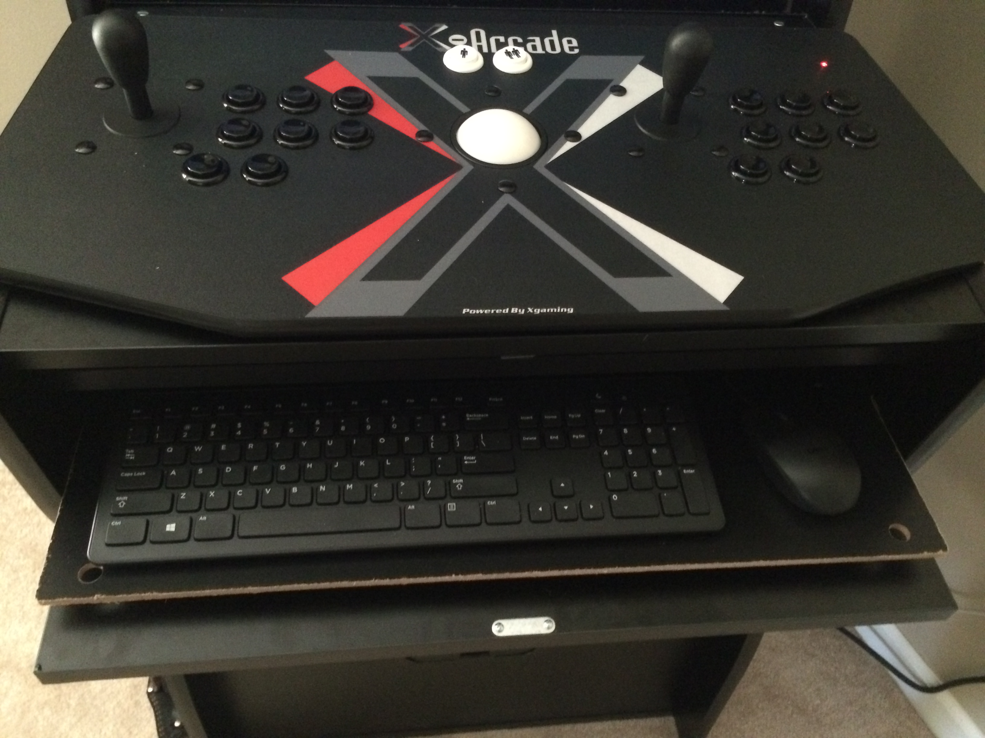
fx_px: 854
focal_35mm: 30
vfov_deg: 46.8
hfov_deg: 60.0
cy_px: 369
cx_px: 492
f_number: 2.2
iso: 640
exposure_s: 1/15
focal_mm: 4.12
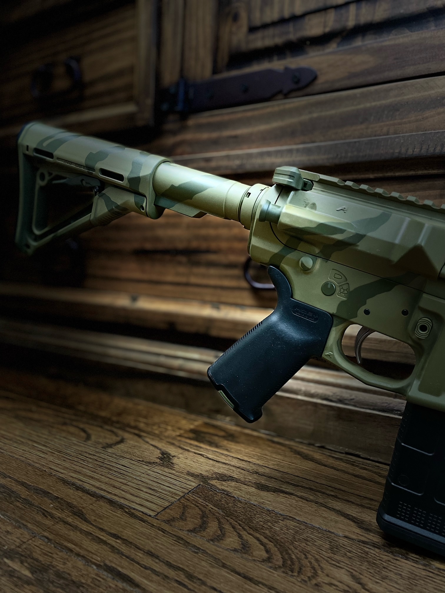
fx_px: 446
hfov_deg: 53.1
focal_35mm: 26
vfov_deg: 67.3
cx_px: 222
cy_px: 296
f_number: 1.6
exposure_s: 1/40
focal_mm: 4.2
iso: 500
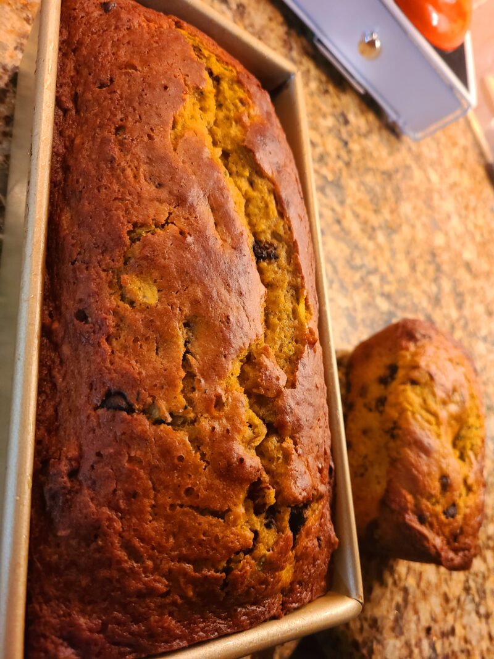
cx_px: 247
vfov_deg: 67.3
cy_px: 330
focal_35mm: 26
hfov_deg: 53.1
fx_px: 495
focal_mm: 5.4
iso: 400
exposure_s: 1/39.1
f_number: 1.8
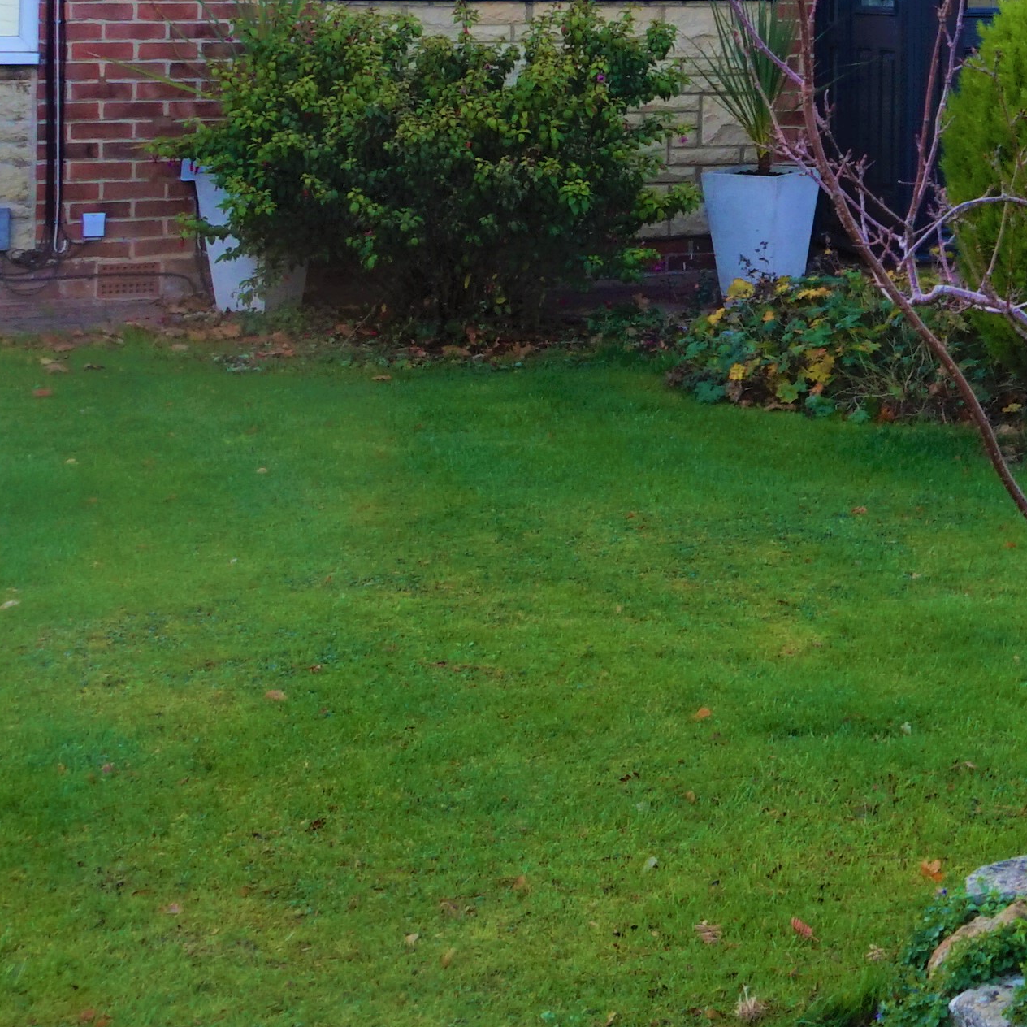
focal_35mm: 88
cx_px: 1728
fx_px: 2954
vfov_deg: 19.0
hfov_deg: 17.0
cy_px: -83
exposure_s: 1/80
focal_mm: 16
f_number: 8
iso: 100
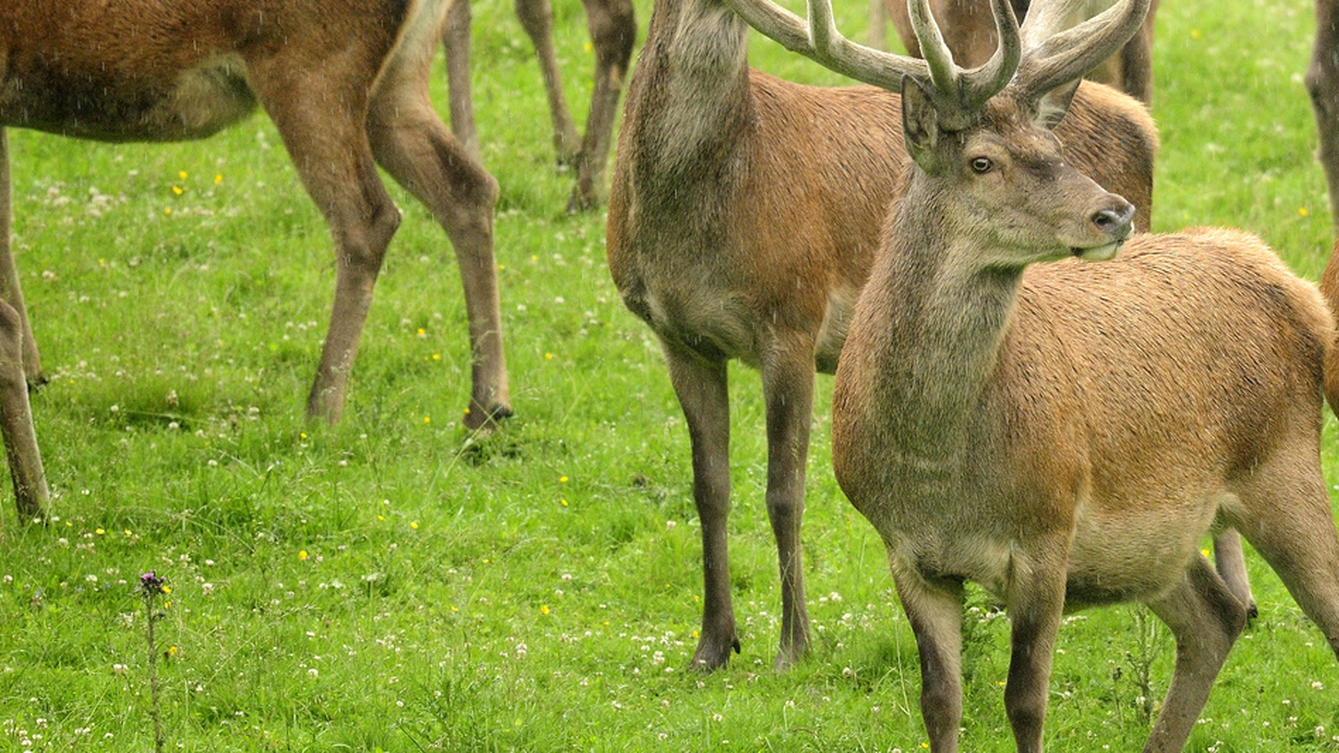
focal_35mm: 1615
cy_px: 127
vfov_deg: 0.8
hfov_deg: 1.3
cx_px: 1144
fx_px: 57334
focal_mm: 600
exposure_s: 1/500
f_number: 4
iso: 640
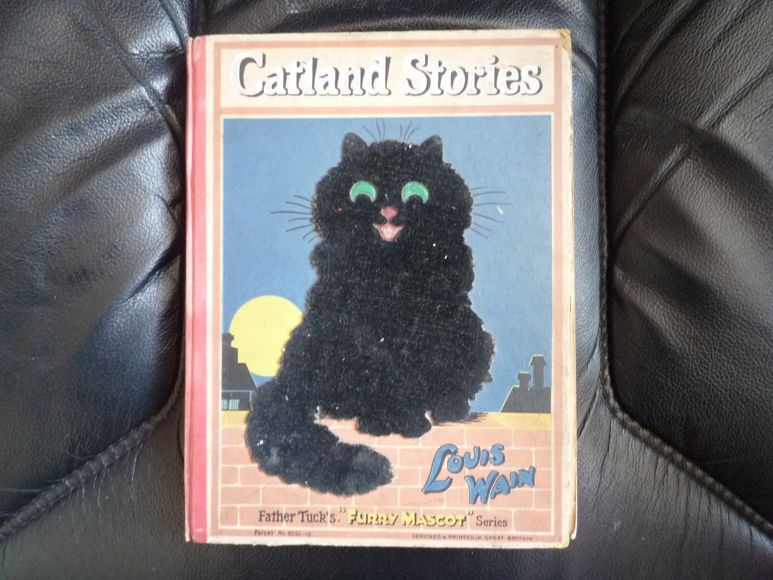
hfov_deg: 69.4
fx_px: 558
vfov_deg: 54.9
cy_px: 290
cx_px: 386
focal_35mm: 25
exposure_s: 1/10
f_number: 2.8
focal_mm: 4.4
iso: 400
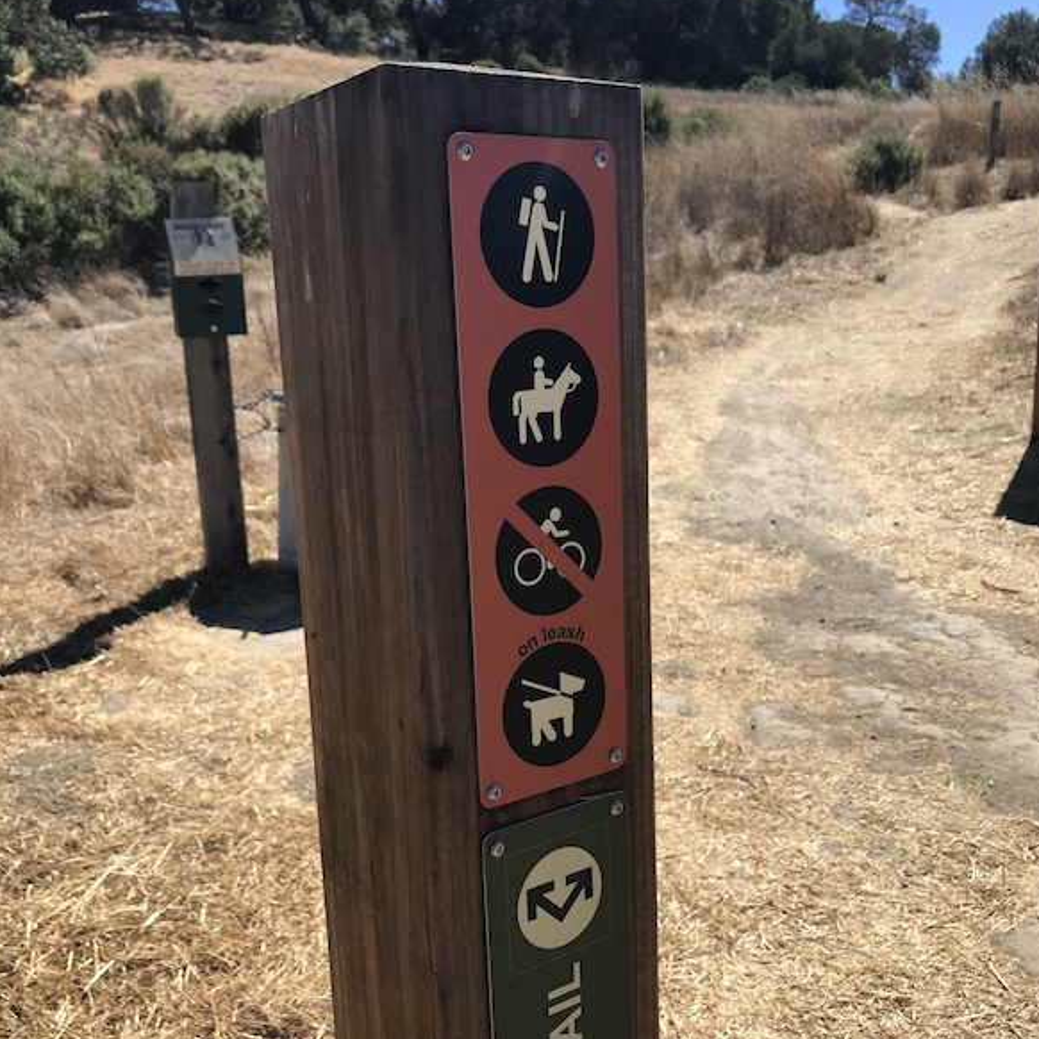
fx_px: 1155
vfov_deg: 48.3
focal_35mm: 34
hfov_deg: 48.4
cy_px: 603
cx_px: 530
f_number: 1.8
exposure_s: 1/2083
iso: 20
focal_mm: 3.99
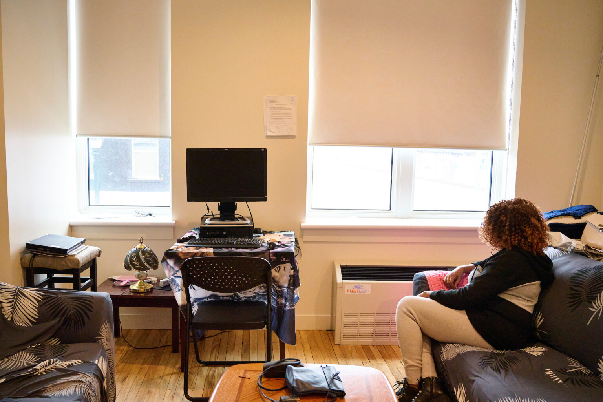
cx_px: 302
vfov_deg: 40.5
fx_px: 544
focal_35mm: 32
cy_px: 201
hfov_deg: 58.0
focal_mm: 32.5
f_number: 5
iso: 5000
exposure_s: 1/100
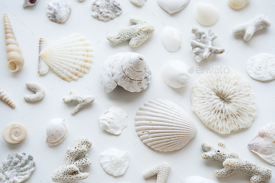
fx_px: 573
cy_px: 92
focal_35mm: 75
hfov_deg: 27.0
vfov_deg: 18.2
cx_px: 138
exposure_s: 1/250
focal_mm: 50
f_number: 4
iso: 500
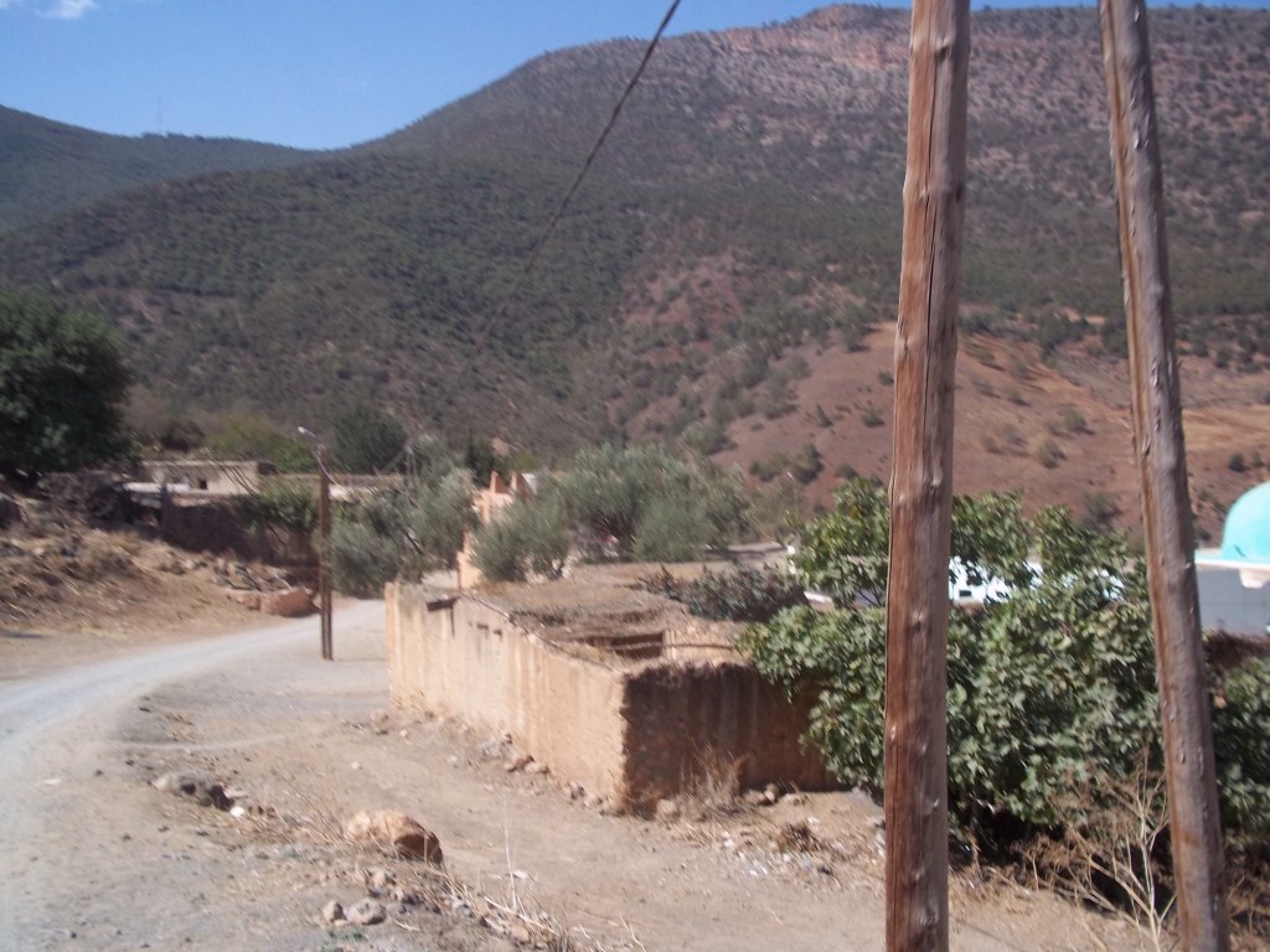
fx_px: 1321
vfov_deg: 39.7
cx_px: 635
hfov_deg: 51.4
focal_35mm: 36
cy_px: 476
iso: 80
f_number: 8
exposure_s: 1/200
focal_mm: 6.5
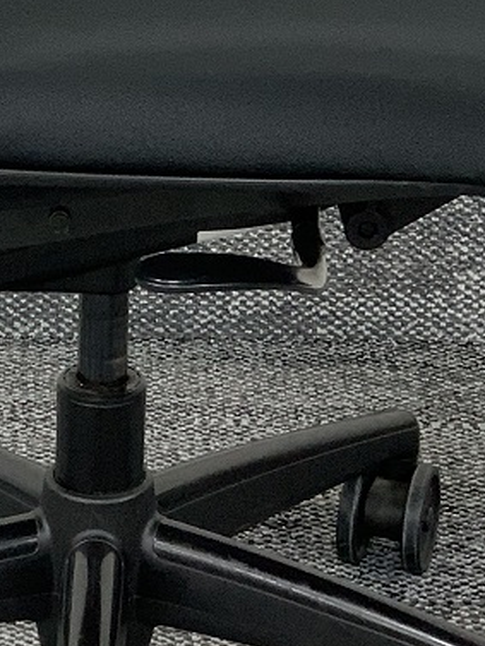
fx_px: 3435
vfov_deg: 10.6
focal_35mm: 184
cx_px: 75
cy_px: -6
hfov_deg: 8.1
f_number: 2.4
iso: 100
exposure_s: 1/60
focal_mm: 6
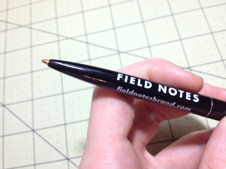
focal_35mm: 35
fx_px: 229
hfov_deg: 52.6
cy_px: 84
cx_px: 113
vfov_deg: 40.7
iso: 100
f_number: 2.4
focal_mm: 4.28
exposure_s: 1/20
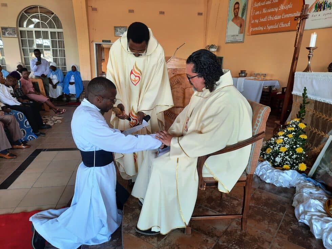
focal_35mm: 25
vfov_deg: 54.9
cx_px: 166
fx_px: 240
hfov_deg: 69.4
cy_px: 124
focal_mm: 4.6
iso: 100
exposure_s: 1/50
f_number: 2
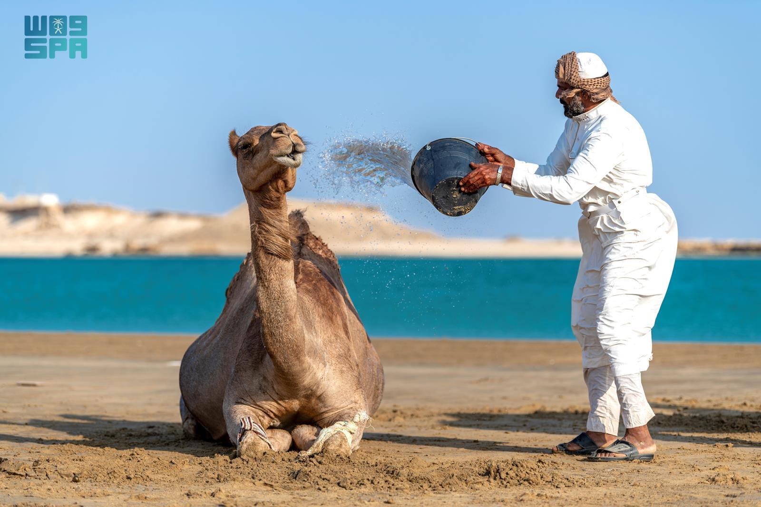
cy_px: 254
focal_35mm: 122
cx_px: 380
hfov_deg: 16.8
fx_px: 2578
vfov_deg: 11.2
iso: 100
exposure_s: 1/1250
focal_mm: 122
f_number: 2.8
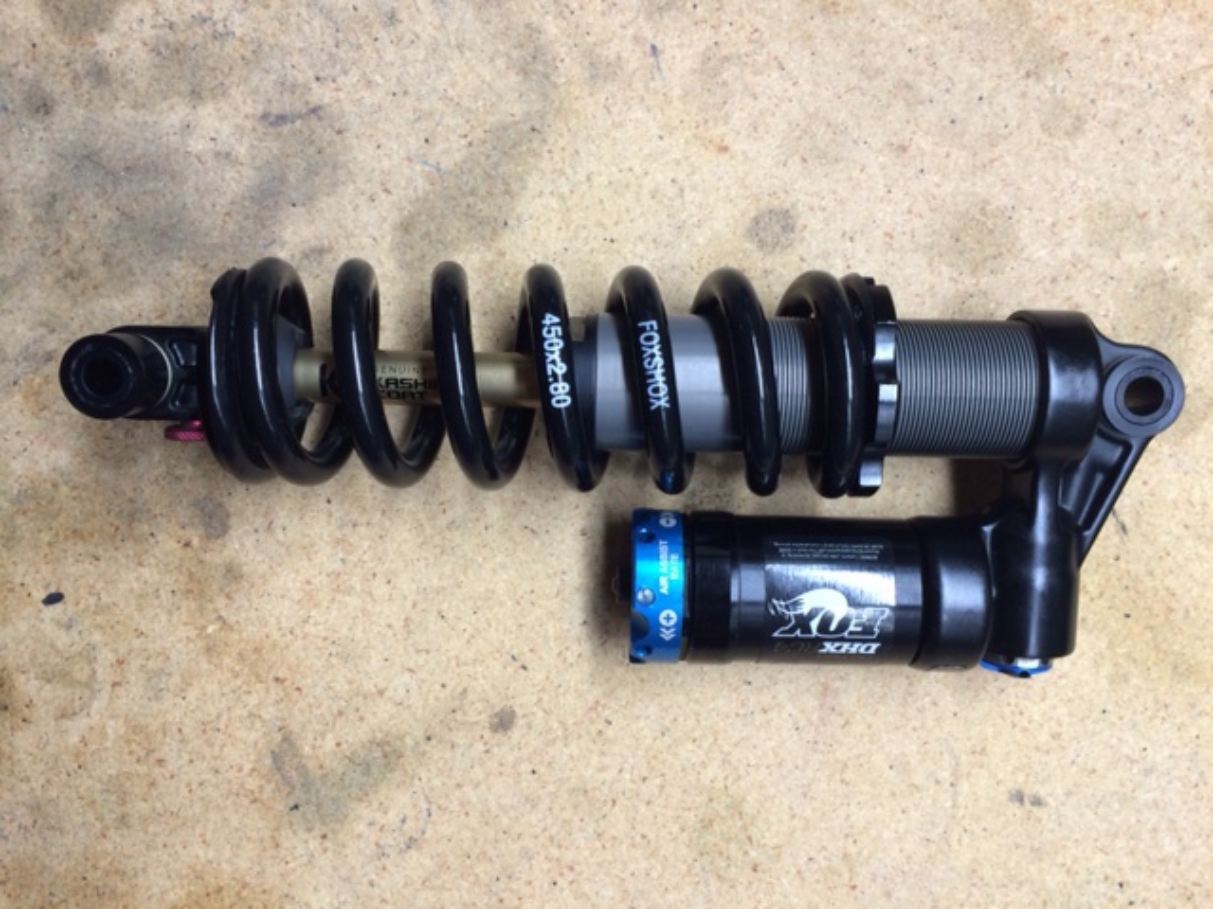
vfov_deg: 46.8
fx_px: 1051
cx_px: 606
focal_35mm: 30
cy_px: 454
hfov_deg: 60.0
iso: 80
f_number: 2.2
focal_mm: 4.12
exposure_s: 1/30
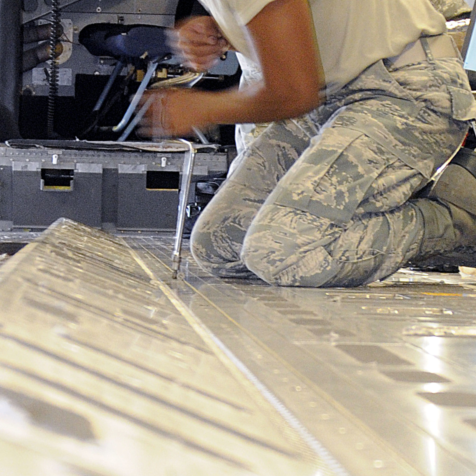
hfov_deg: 19.1
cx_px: 220
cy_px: 140
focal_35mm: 91
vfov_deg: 19.0
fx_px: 1416
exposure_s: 1/13
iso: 1000
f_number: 5
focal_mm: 34
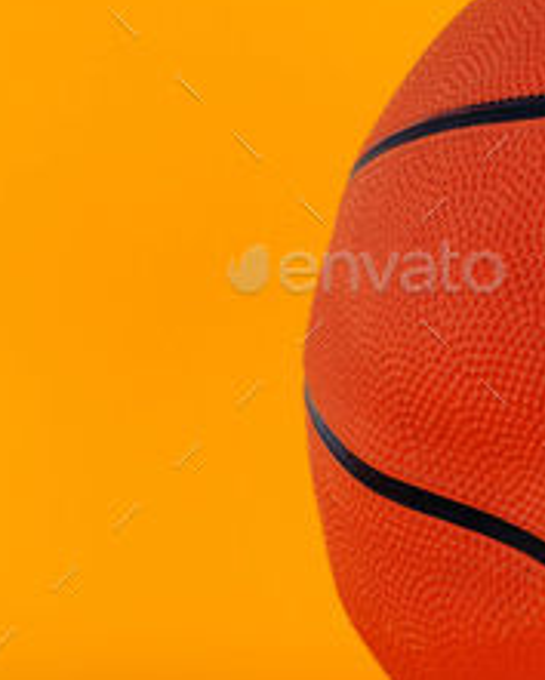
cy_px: 414
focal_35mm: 125
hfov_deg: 11.8
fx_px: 2519
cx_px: 819
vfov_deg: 15.4
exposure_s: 4
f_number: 16
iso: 64
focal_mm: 50
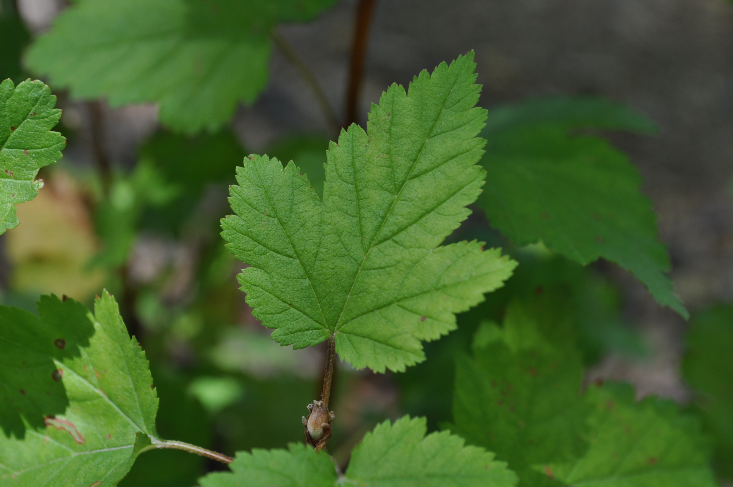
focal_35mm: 69
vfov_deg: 19.7
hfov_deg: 29.3
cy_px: 244
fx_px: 1403
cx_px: 366
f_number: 8
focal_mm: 46
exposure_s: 1/80
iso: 200
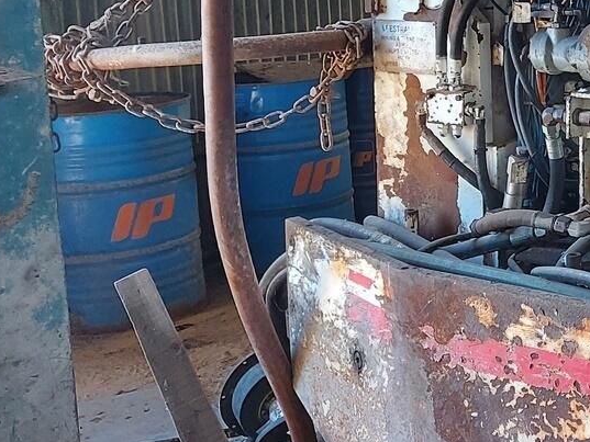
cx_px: 812
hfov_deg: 24.4
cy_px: 35
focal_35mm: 67
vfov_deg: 21.4
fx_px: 1142
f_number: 1.8
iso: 160
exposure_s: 1/60
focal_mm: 5.23
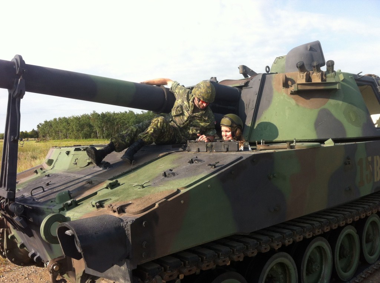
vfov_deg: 40.6
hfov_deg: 52.7
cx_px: 190
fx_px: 383
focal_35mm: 35
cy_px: 142
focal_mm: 3.85
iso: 80
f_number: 2.8
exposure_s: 1/642
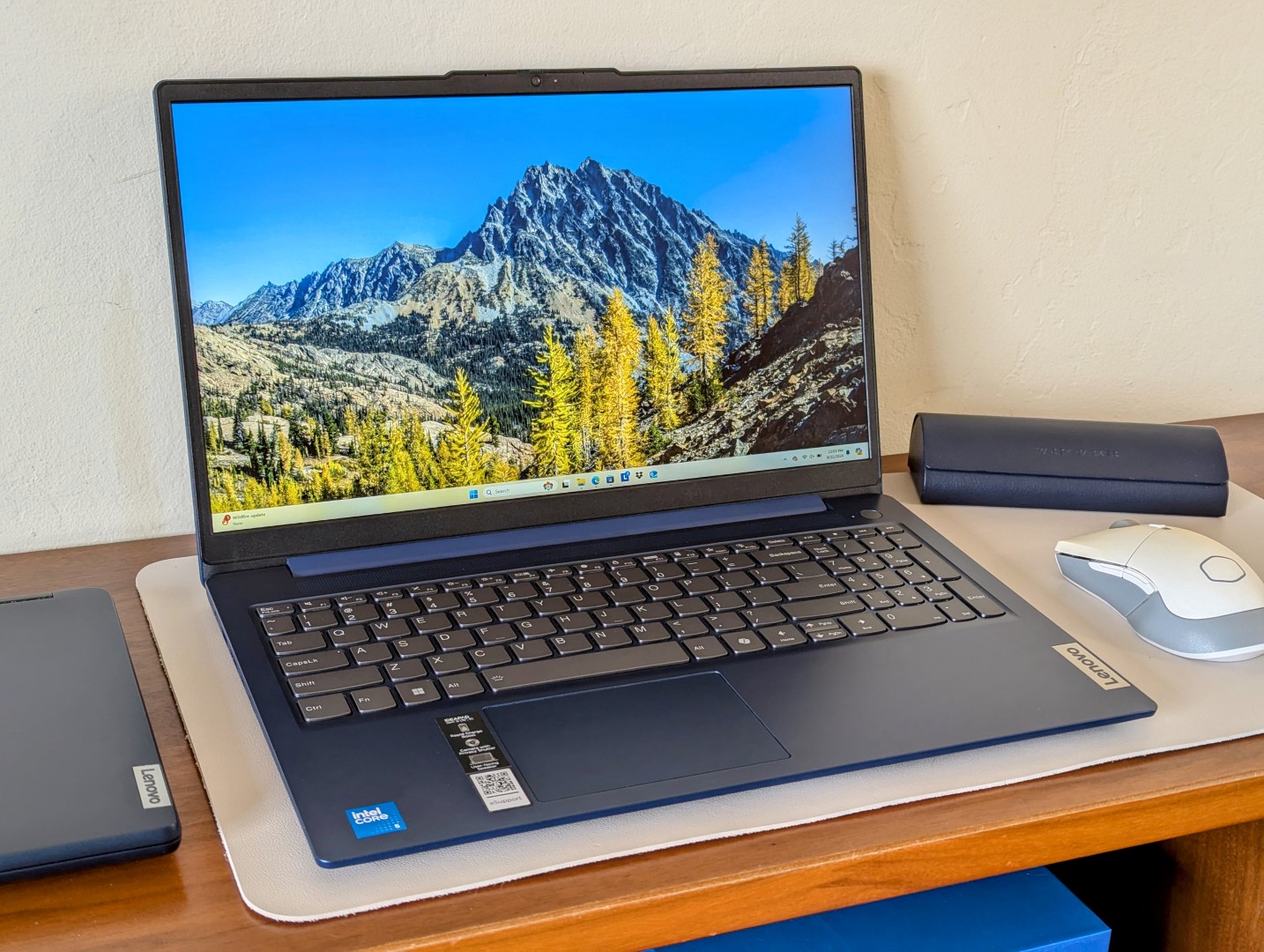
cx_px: 632
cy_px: 476
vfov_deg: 30.3
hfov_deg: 39.6
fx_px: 1755
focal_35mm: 48
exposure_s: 1/40
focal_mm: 6.81
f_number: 1.85
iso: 51
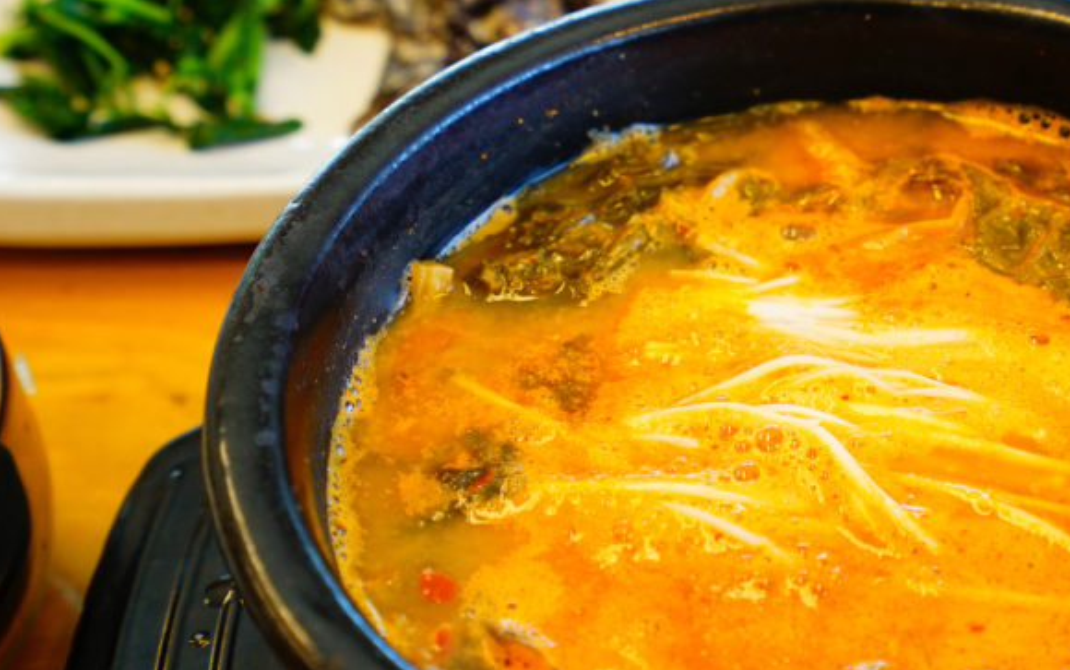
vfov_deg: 20.6
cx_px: 849
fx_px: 1838
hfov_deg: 31.7
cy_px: 364
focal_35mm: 63
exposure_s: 1/125
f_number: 5.6
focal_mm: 35
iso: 800
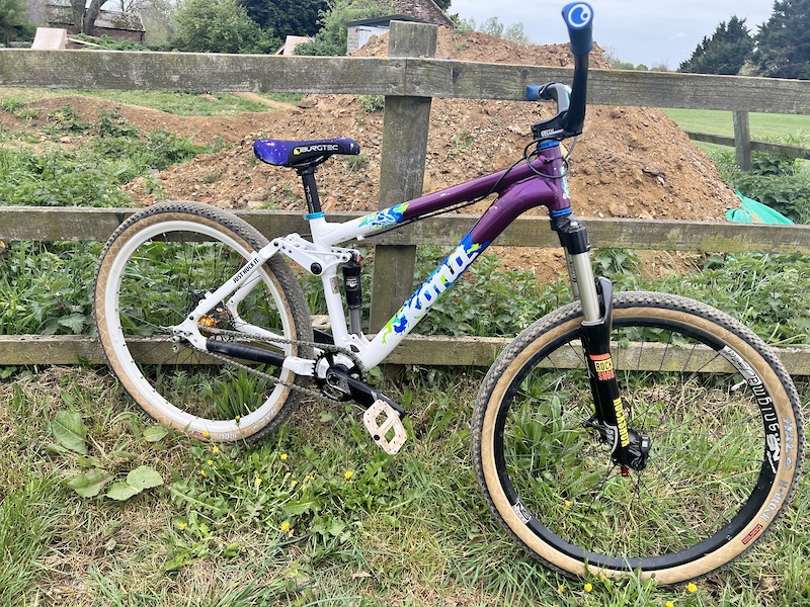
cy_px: 304
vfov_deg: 53.1
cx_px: 405
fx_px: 608
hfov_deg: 67.3
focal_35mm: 26
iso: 50
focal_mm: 5.7
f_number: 1.5
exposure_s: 1/678
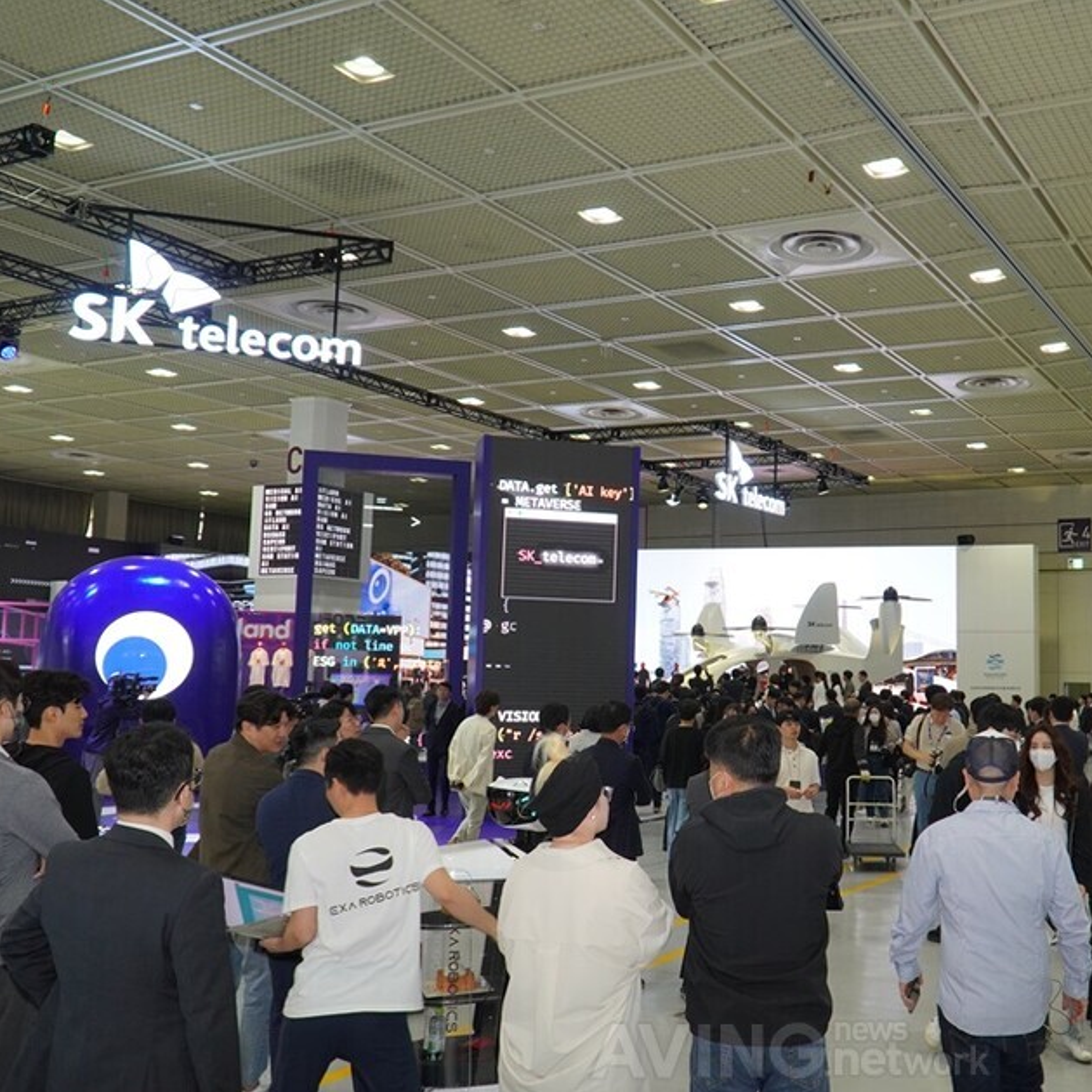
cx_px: 764
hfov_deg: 46.2
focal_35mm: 35
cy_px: 552
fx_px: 1249
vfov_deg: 47.2
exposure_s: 1/160
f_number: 4
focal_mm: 18
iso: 800
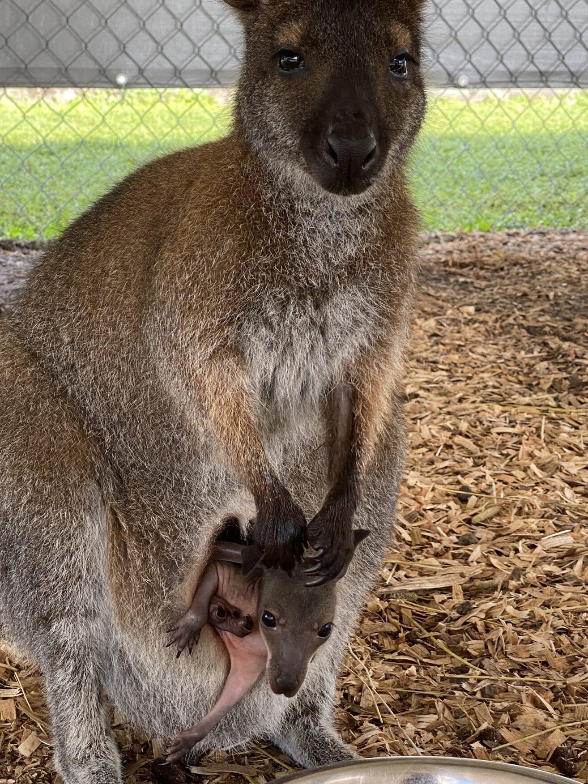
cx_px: 232
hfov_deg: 19.4
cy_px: 412
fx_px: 1721
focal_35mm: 76
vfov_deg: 25.7
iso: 40
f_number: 2
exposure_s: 1/122
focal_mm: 6
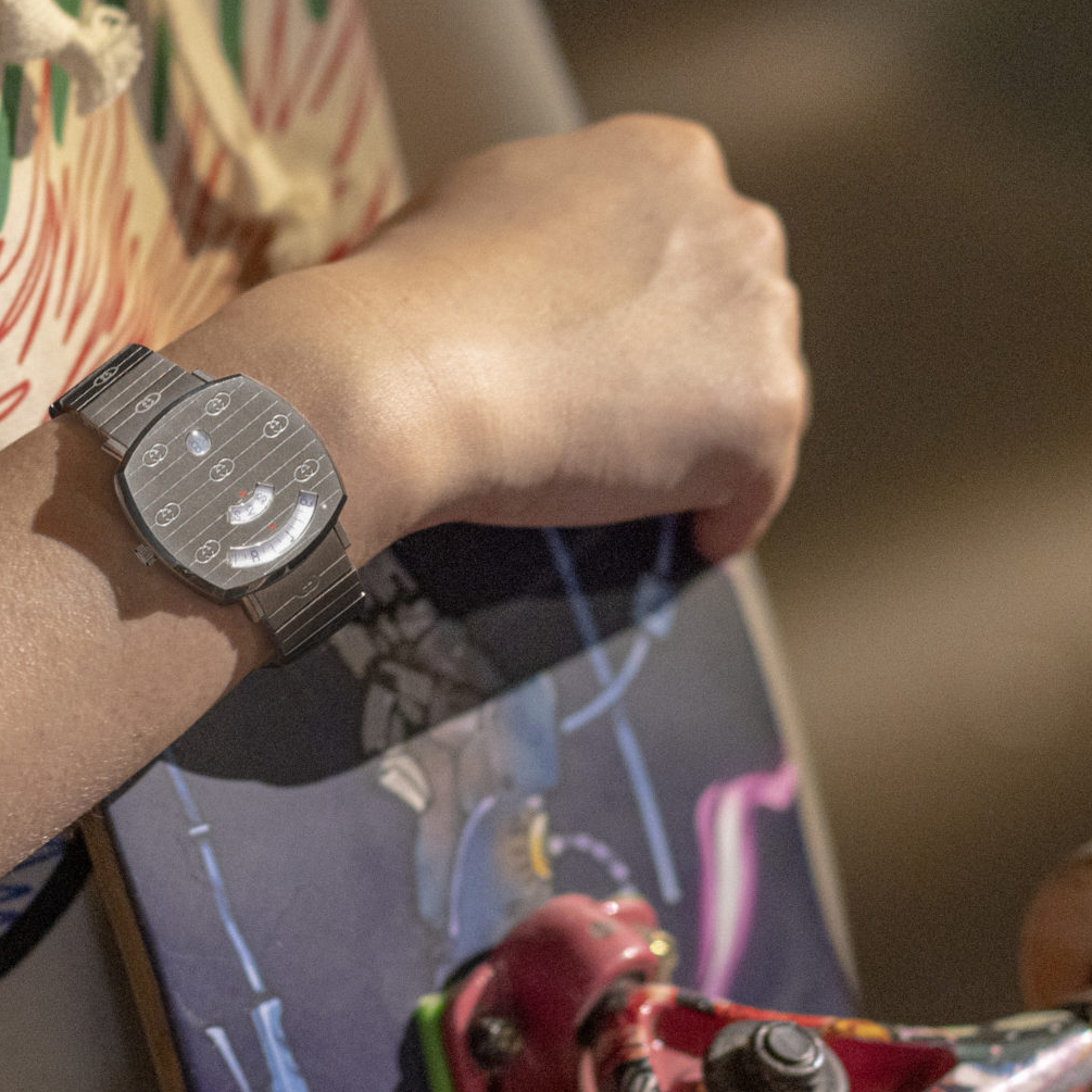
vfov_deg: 12.3
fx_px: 5068
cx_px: 189
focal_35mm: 142
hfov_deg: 12.2
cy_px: 657
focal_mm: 55
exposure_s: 1/160
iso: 1600
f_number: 2
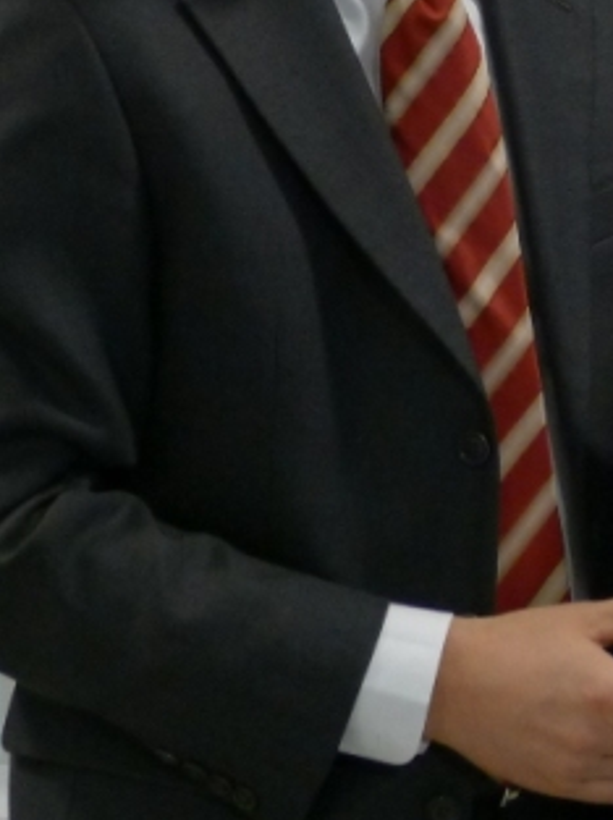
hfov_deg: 11.0
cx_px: 858
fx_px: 3099
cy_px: 97
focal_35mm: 131
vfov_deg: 14.9
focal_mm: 10.7
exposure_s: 1/15
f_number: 2.7
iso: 400
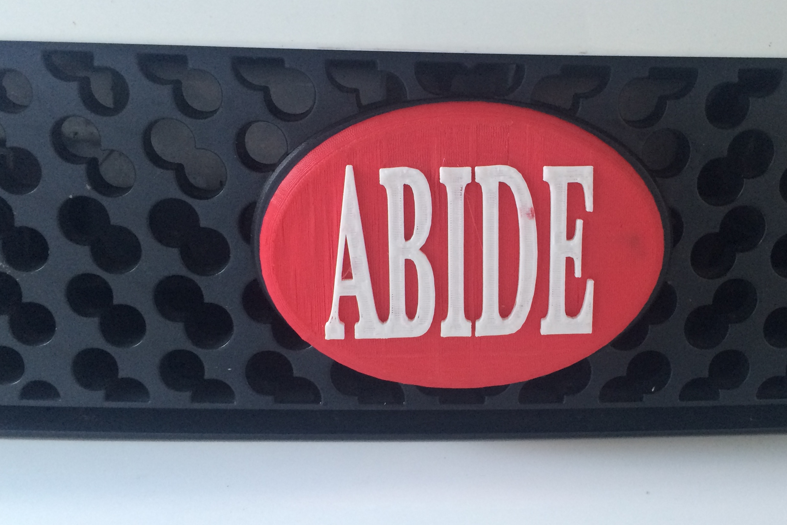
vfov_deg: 33.4
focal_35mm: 40
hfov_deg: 48.2
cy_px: 287
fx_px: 874
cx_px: 468
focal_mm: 4.15
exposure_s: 1/30
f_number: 2.2
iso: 125
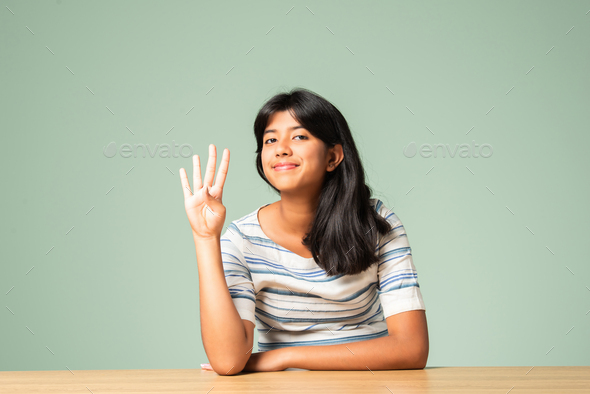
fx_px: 1672
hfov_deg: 20.0
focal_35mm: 102
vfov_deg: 13.4
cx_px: 295
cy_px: 197
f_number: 7.1
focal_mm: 102
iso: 100
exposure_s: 1/125
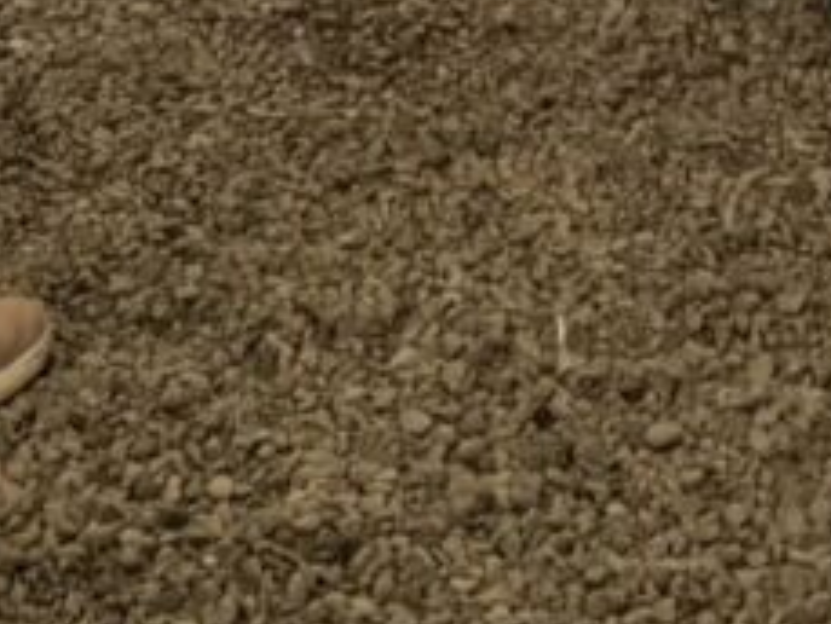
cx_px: 475
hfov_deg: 11.4
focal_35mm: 174
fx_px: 4179
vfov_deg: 7.2
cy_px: -1497
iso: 1000
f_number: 1.78
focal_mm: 6.76
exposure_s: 1/40
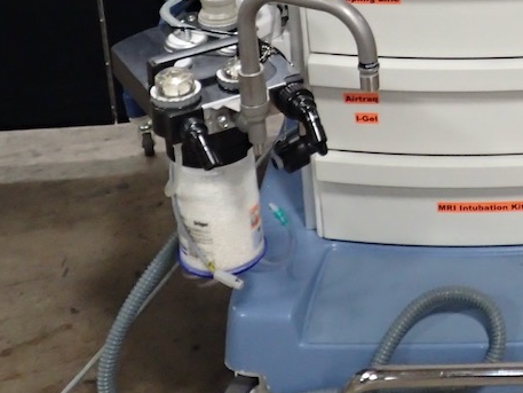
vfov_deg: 17.1
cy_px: -14
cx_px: 525
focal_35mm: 84
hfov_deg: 22.4
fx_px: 1269
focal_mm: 5.5
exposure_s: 1/30
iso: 500
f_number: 2.3
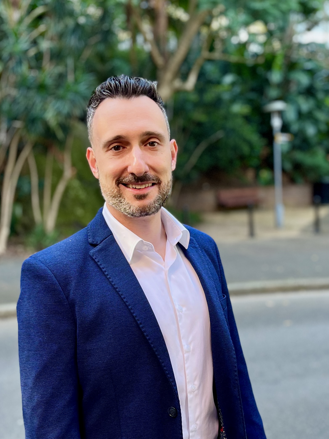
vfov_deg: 67.3
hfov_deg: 53.1
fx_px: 330
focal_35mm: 26
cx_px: 164
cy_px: 220
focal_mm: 5.1
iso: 80
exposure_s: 1/122
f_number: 1.6
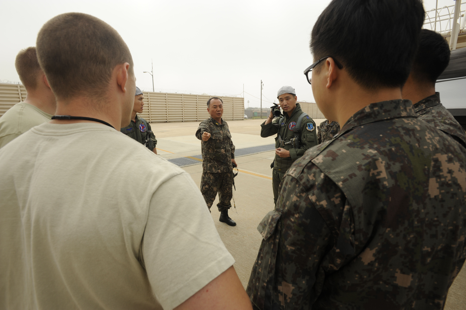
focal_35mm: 17
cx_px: 233
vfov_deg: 70.4
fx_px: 220
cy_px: 155
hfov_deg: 93.3
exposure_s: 1/500
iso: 400
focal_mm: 17
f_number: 11
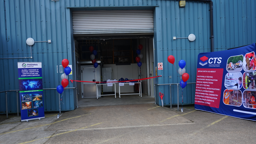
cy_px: 83
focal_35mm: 32
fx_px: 217
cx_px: 126
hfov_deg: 61.0
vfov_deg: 36.6
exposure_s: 1/80
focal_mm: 30
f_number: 8
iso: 100
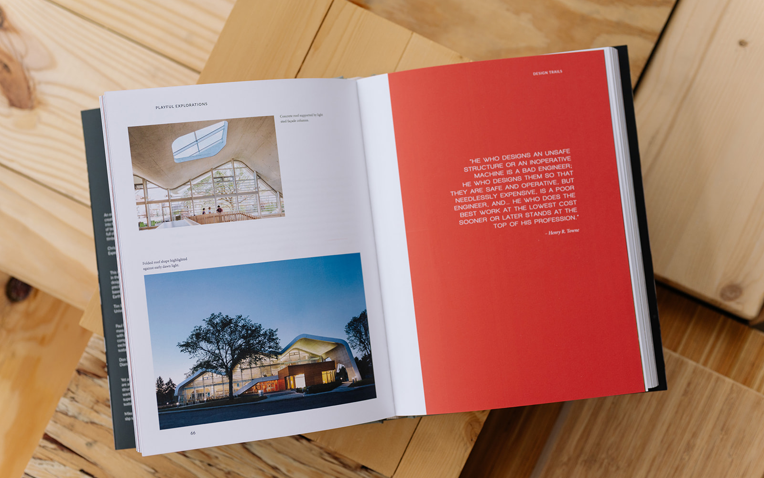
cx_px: 382
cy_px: 242
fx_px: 1062
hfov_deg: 39.6
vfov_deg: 25.3
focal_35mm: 51
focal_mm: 50
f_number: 2.8
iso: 500
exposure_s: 1/160
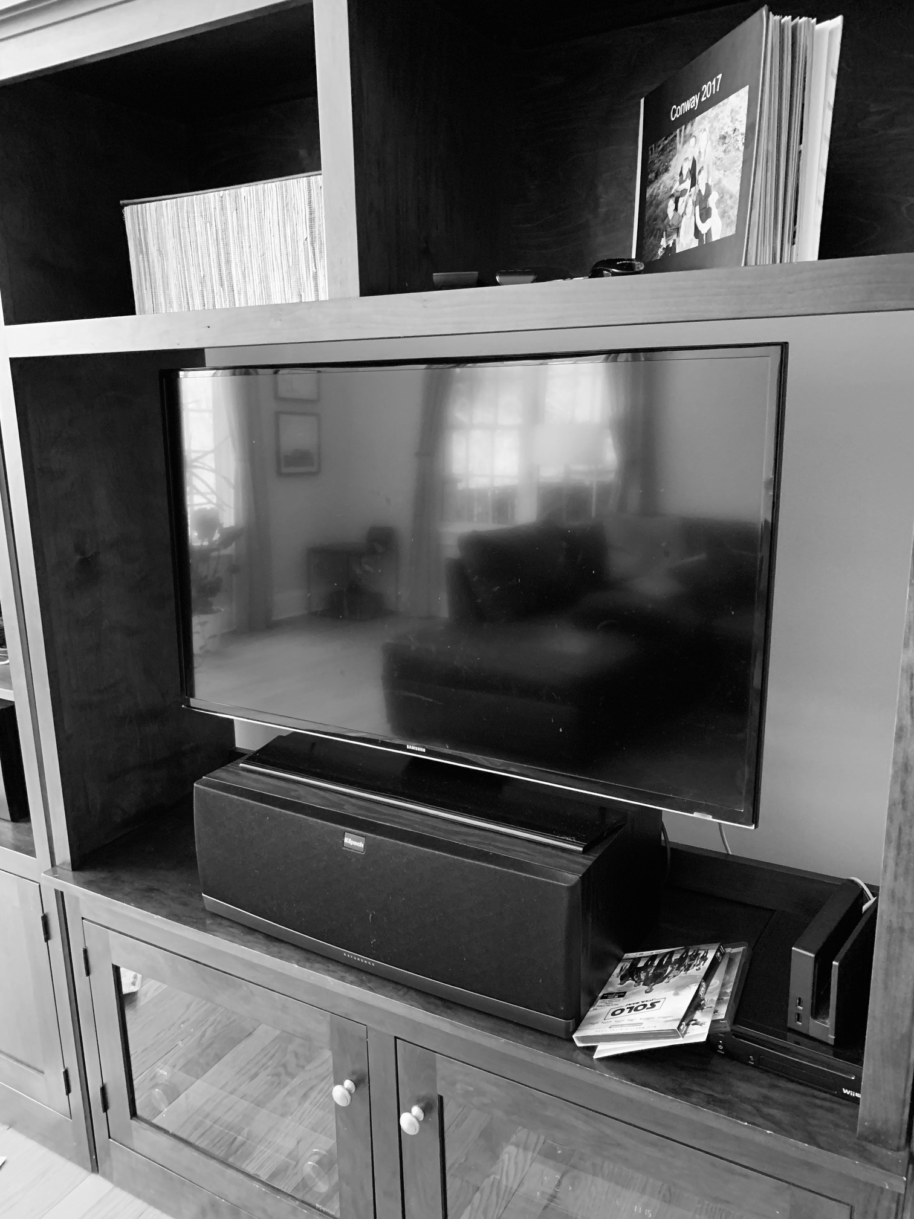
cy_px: 610
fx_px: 915
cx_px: 457
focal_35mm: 26
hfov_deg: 53.1
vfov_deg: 67.3
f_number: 1.8
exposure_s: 1/40
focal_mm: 4.25
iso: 400
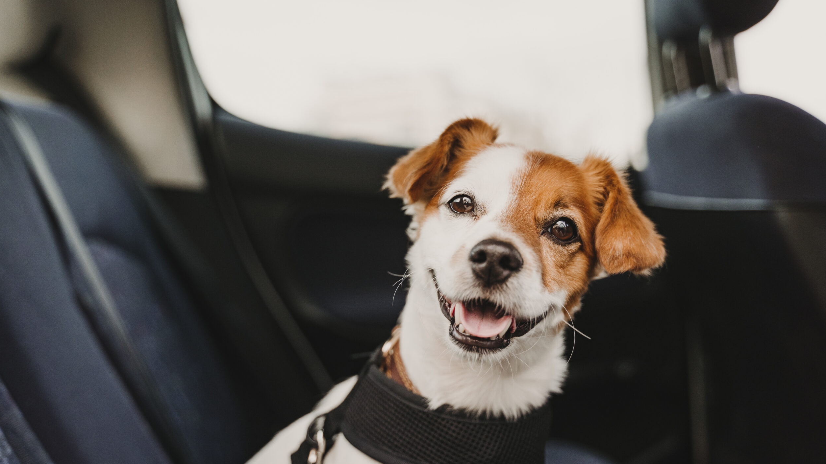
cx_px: 419
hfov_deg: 43.7
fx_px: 1029
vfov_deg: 25.4
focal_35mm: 47
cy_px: 272
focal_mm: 44
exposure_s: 1/640
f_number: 2.8
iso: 800
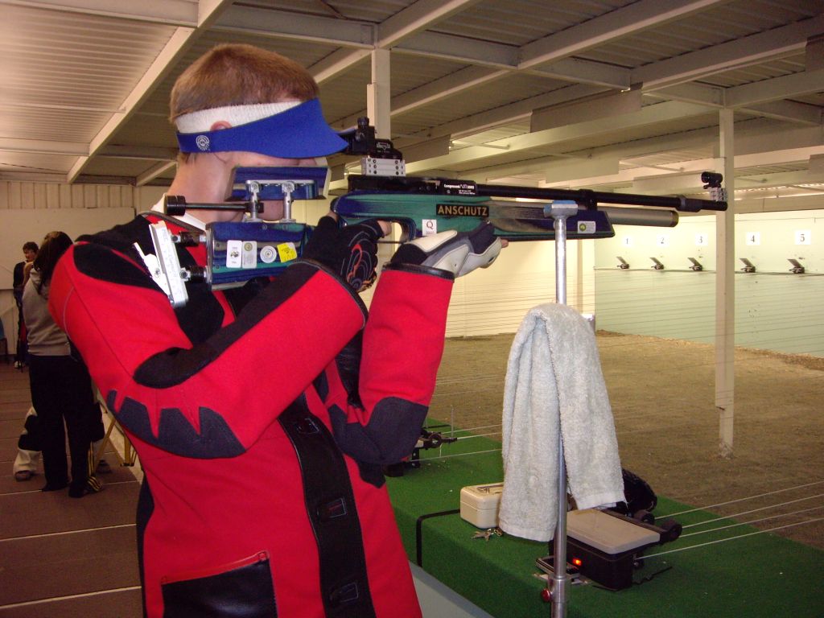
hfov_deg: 49.0
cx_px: 412
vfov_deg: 37.7
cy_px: 309
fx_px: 905
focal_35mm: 38
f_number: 2.7
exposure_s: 1/40
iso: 200
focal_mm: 6.2
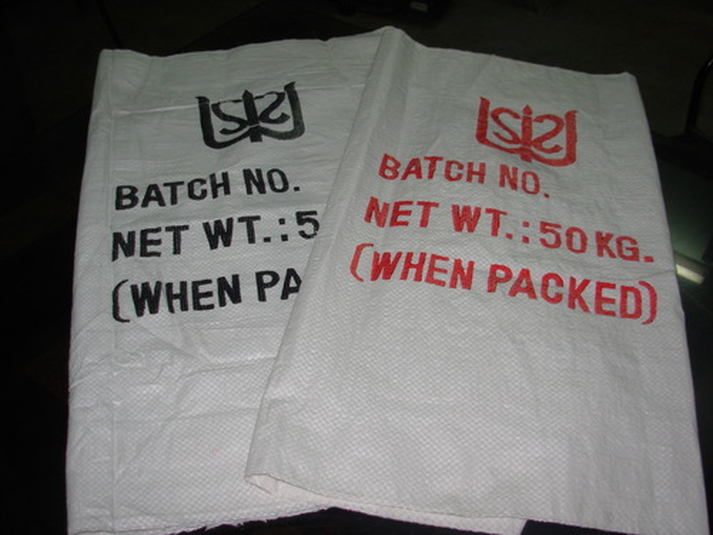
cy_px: 268
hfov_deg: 49.0
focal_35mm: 38
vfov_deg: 37.7
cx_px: 356
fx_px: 783
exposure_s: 1/32
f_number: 2.9
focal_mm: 6.3
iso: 50
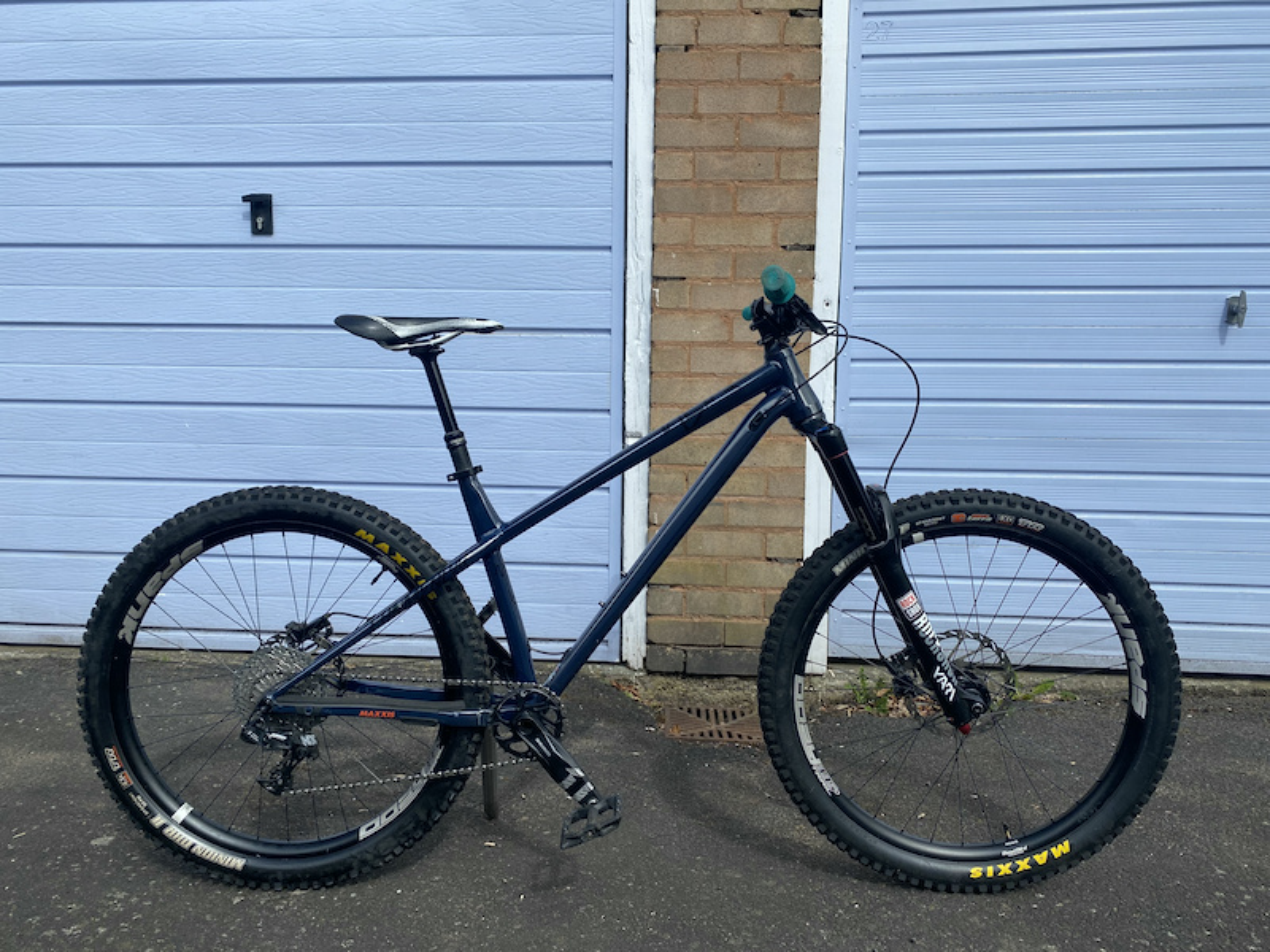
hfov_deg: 67.3
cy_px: 476
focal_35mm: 26
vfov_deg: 53.1
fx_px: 954
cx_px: 635
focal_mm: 4.25
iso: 32
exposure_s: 1/2315
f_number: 1.8
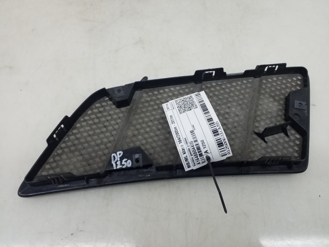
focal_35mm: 27
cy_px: 124
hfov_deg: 65.3
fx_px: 257
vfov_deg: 51.4
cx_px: 164
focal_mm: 3.6
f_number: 1.9
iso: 100
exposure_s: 1/50
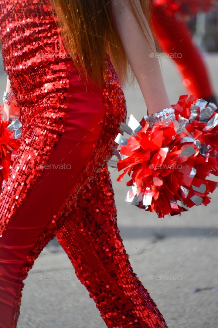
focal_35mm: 330
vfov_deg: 6.2
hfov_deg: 4.2
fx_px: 2997
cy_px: 164
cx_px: 109
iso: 200
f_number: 6.3
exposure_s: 1/640
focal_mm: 220
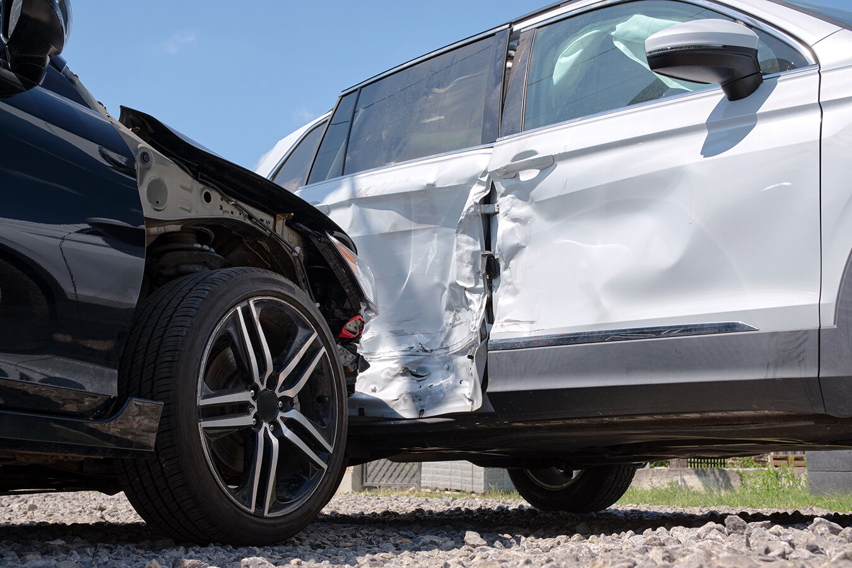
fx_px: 1183
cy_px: 284
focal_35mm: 50
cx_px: 426
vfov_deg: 27.0
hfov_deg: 39.6
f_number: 6.4
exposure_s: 1/320
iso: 160
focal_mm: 33
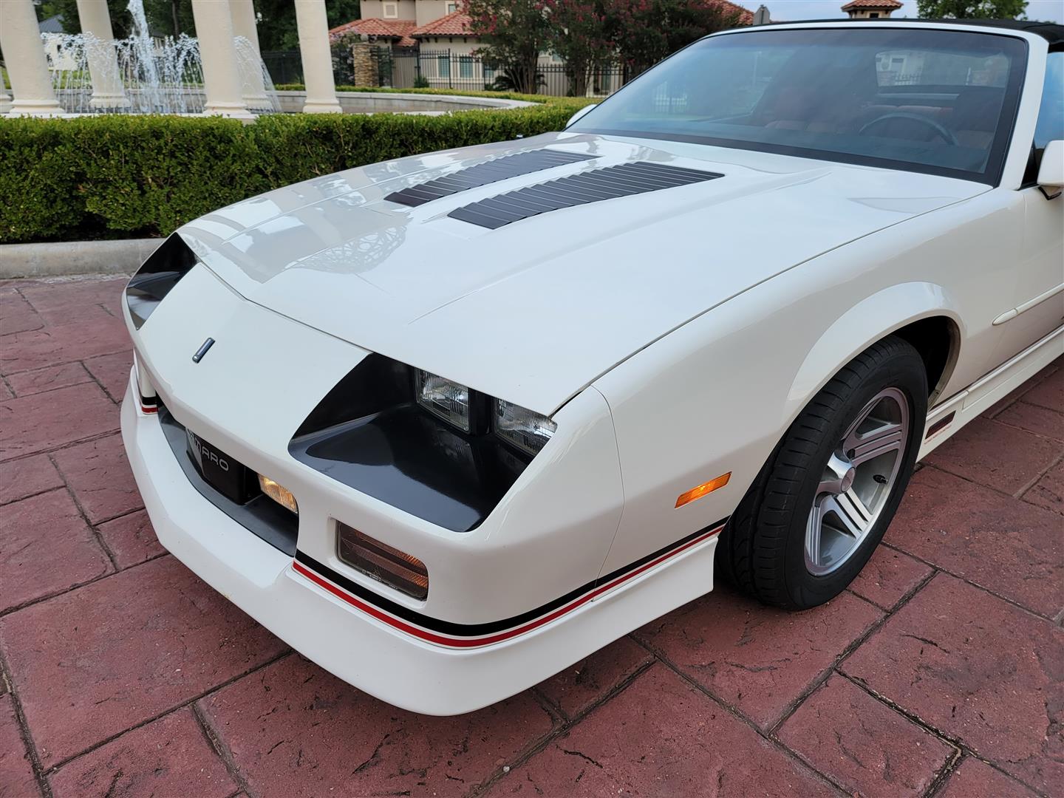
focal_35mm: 24
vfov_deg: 56.8
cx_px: 532
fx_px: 738
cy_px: 399
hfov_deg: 71.6
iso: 16
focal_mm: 6.7
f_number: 1.8
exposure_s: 1/128
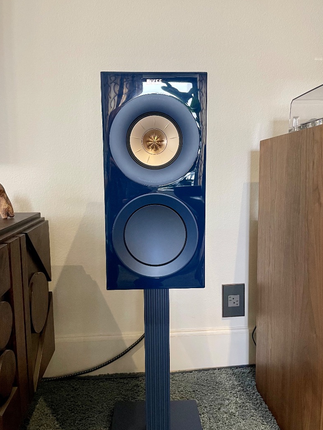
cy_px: 209
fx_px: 336
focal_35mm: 27
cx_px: 159
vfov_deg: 65.3
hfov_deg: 51.4
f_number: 1.6
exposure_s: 1/60
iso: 500
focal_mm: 5.1
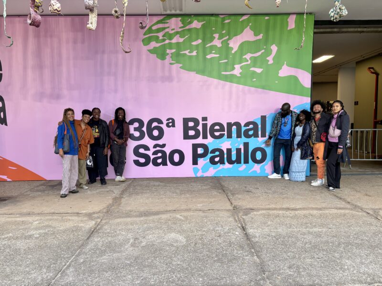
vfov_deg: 53.1
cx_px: 191
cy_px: 143
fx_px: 287
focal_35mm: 26
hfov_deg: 67.3
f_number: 1.6
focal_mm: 5.96
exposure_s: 1/120
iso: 100
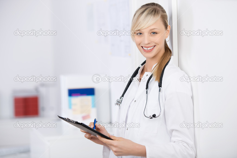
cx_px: 118
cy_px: 79
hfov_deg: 17.1
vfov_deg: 11.4
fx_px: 790
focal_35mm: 120
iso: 100
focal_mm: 120
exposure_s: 1/200
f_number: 3.2
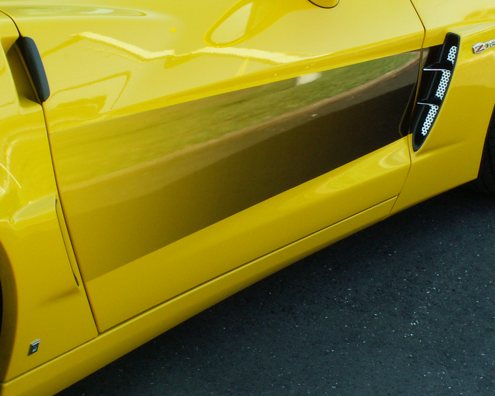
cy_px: 133
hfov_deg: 18.8
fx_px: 1494
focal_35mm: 102
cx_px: 329
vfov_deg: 15.1
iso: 50
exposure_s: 1/40
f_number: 7.1
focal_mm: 9.51
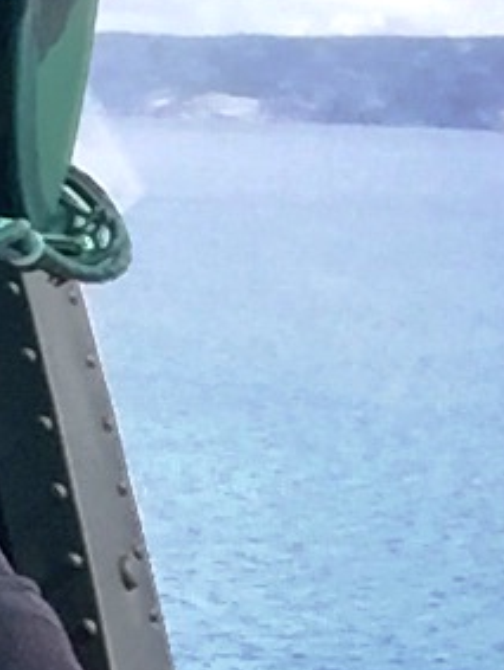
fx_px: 2712
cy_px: 308
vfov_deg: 14.1
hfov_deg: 10.2
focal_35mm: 140
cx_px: -291
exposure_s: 1/139
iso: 32
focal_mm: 2.65
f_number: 2.2
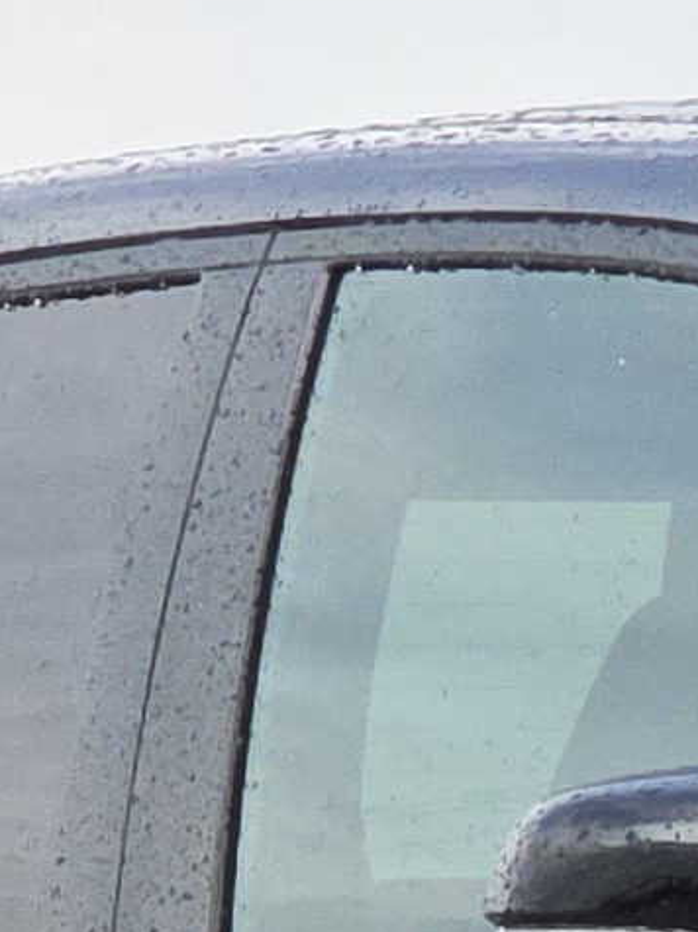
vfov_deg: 3.4
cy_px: 1876
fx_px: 15627
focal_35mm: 581
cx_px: 1755
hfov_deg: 2.5
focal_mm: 7.9
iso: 50
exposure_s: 1/1016
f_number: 2.4
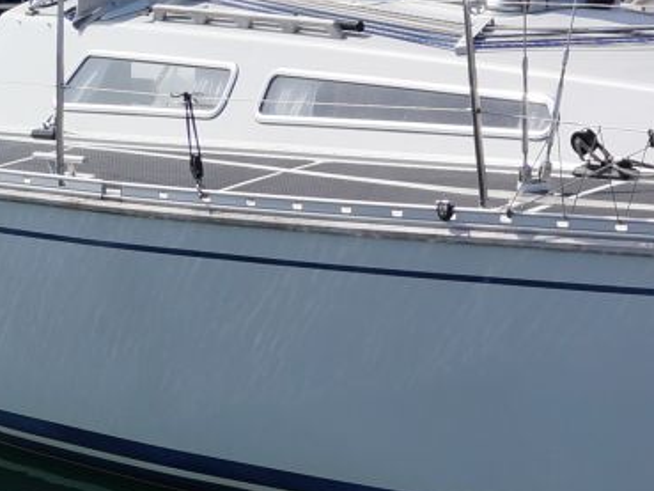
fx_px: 2551
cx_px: 1071
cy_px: -66
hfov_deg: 13.5
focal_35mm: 135
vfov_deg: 10.8
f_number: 10
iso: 100
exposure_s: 1/200
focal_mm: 18
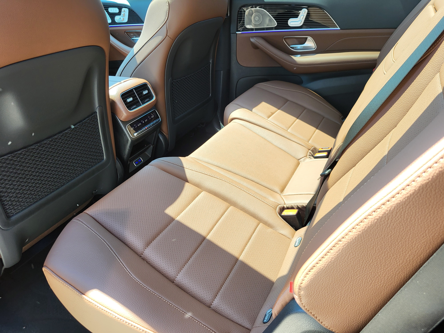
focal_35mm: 26
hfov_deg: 67.3
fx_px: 333
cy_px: 166
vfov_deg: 53.1
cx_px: 222
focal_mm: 5.4
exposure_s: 1/120
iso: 64
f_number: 1.8
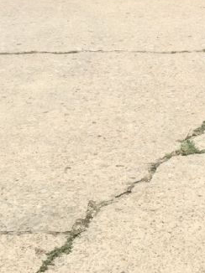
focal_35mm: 89
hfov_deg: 15.8
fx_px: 704
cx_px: 261
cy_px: -99
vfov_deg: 19.9
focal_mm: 4.15
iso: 32
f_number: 2.2
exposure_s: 1/1364
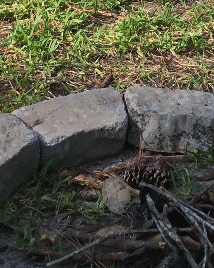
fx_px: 974
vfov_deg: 14.4
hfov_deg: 12.3
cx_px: 233
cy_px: -160
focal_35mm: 123
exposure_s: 1/209
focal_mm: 4.15
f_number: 2.2
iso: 32
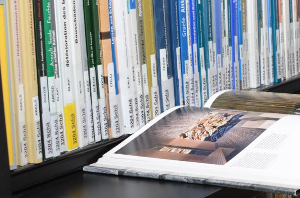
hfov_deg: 18.6
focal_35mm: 107
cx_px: 303
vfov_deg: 12.7
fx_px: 890
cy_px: 121
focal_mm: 35
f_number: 9
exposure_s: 1/60
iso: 400
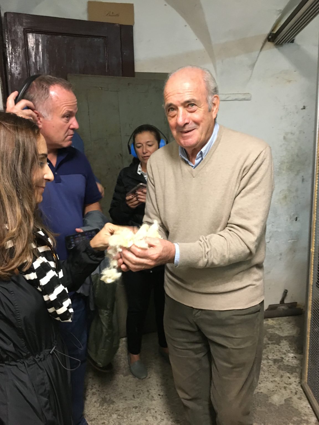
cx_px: 160
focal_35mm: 29
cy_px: 212
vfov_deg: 61.7
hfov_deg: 48.2
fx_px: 356
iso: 200
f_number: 2.2
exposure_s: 1/17
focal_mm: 4.15
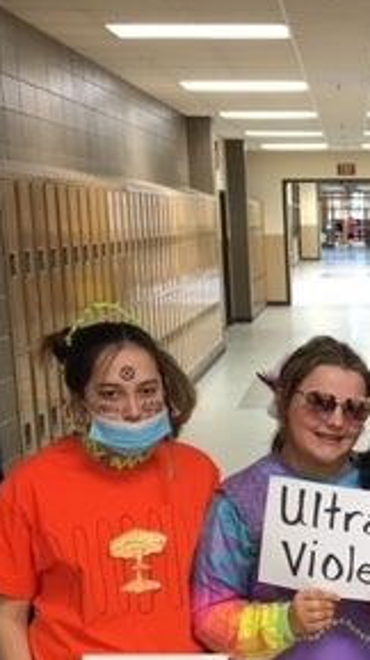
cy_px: 521
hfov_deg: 16.5
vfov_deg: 29.5
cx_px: 432
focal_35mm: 70
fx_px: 1224
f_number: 2.2
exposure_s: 1/30
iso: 100
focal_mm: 4.15
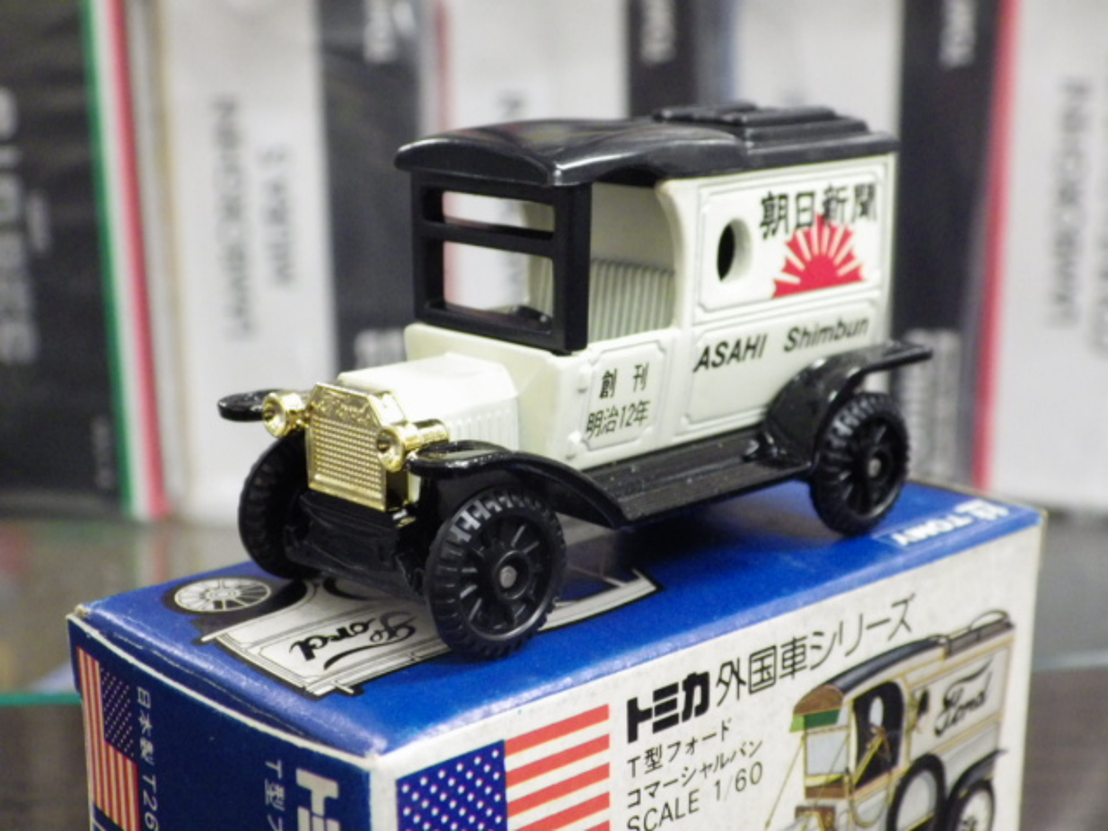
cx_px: 554
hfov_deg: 32.7
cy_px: 416
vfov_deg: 24.8
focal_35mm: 59
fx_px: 1888
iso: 800
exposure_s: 1/25
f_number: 4
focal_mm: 10.7
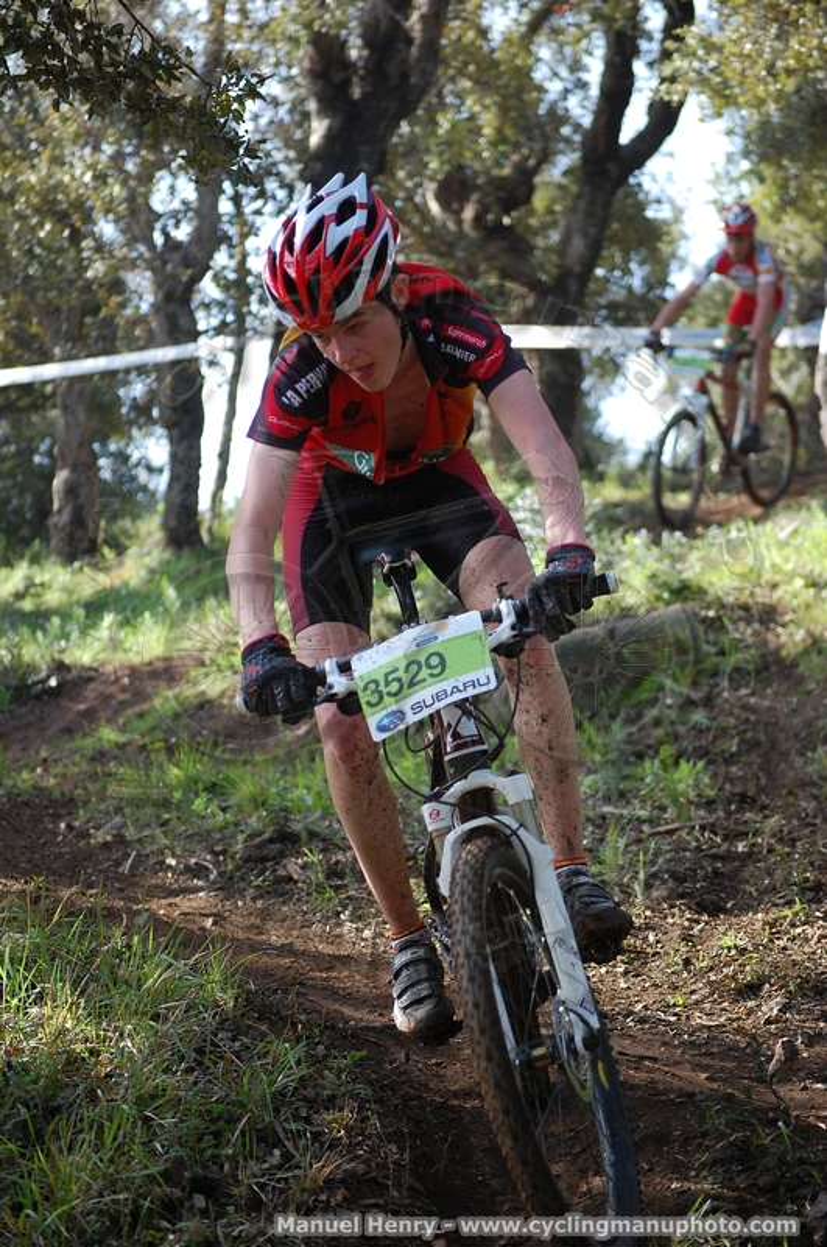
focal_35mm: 112
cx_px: 414
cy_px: 624
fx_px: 3888
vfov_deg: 18.2
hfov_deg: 12.1
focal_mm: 75
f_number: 4.2
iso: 450
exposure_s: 1/500
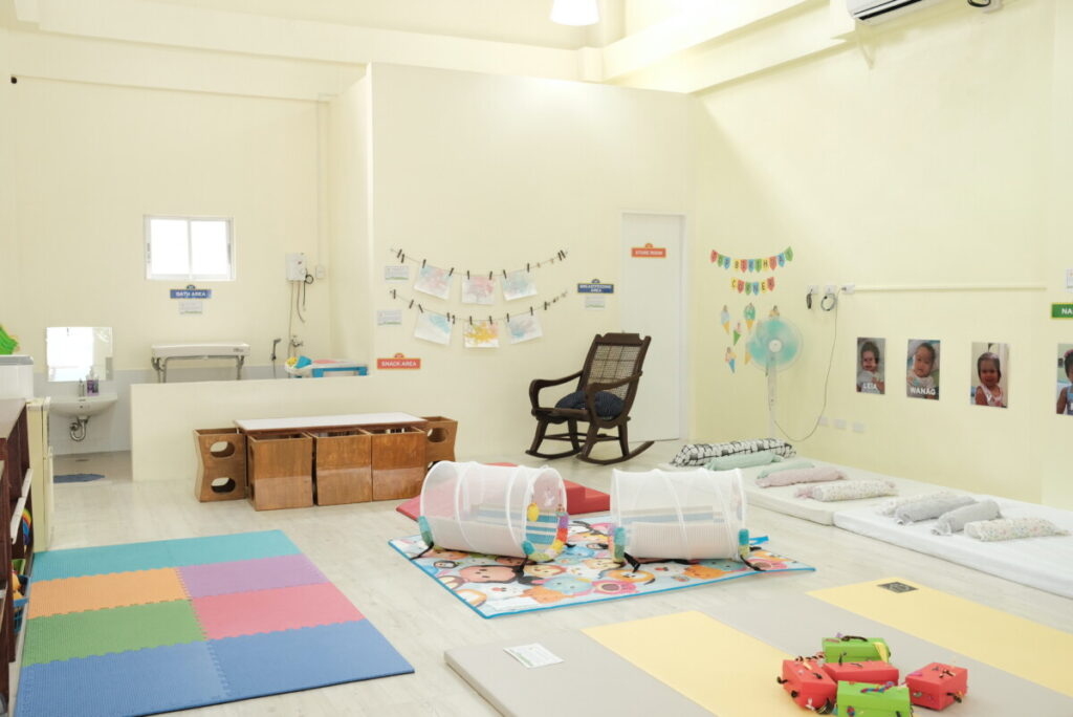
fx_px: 1044
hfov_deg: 54.4
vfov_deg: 37.9
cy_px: 358
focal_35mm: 35
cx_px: 536
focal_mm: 23
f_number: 5
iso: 1250
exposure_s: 1/100
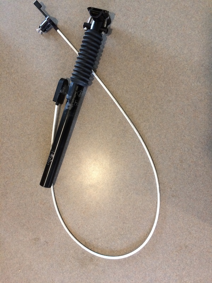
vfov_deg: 61.7
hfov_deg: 48.2
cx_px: 106
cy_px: 142
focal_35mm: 29
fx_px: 237
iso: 160
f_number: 2.2
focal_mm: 4.15
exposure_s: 1/30
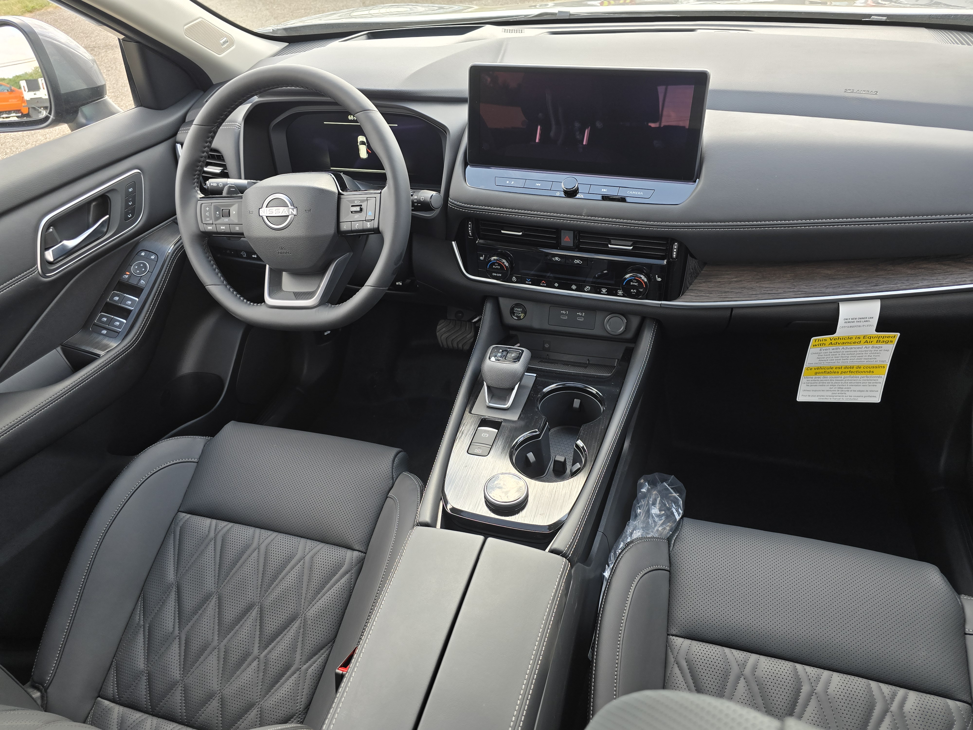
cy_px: 365
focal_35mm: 23
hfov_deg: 73.9
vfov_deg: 58.9
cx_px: 486
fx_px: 646
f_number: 1.7
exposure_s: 1/180
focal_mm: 6.3
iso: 64
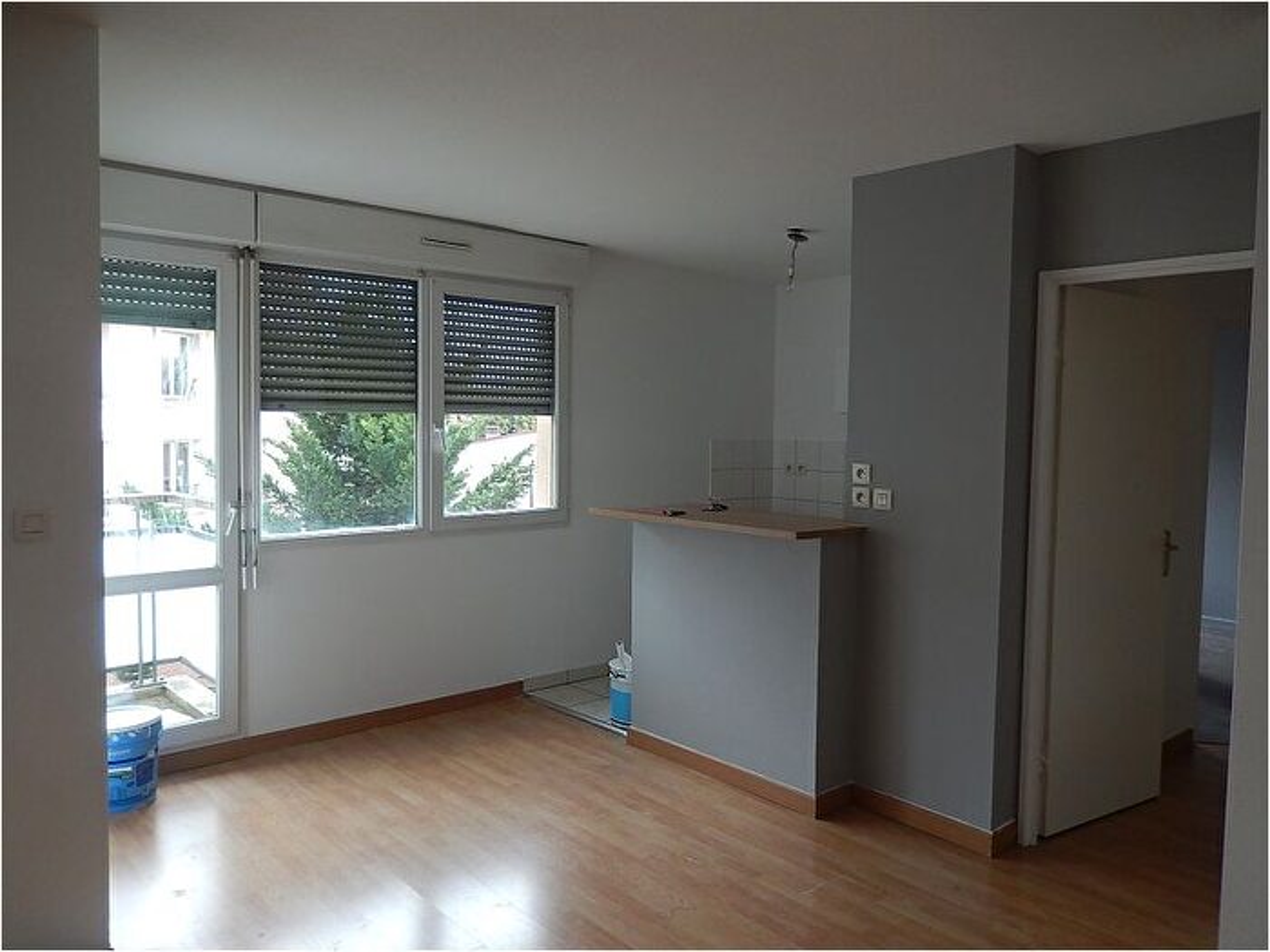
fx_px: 917
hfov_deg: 69.4
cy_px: 476
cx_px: 635
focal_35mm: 25
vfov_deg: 54.9
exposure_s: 1/100
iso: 125
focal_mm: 4.5
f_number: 3.4
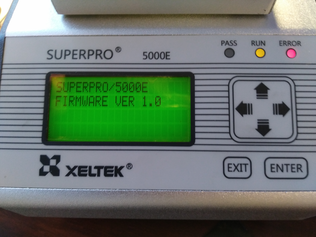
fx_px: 237
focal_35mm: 26
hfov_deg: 67.4
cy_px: 118
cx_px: 158
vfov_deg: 53.0
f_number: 2.2
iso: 500
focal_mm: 3.83
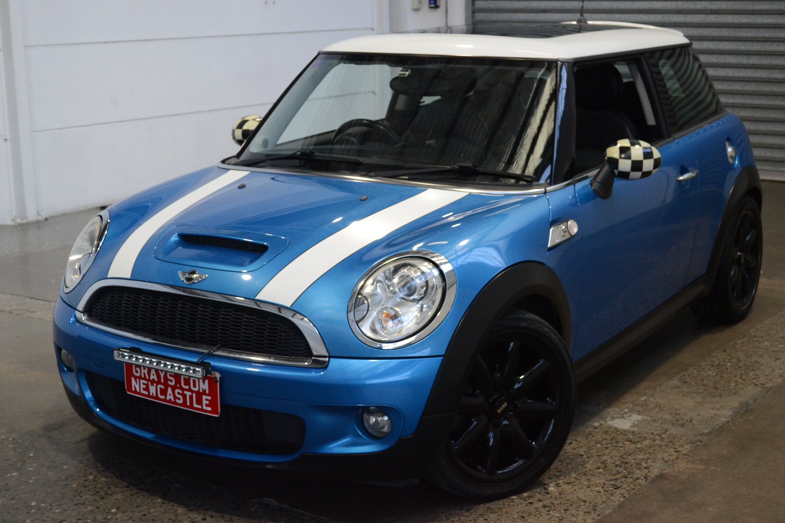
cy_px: 262
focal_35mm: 54
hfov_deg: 36.9
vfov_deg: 25.1
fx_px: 1177
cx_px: 392
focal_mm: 36
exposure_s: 1/250
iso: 1600
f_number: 5
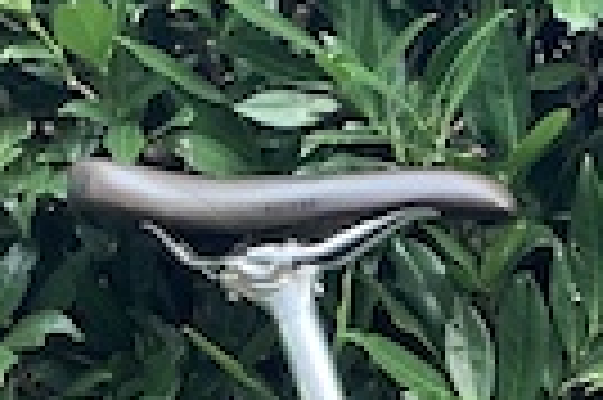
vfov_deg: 8.0
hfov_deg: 12.3
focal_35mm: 162
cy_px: 827
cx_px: 824
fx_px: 2710
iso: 100
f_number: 1.8
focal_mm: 4.25
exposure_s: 1/96
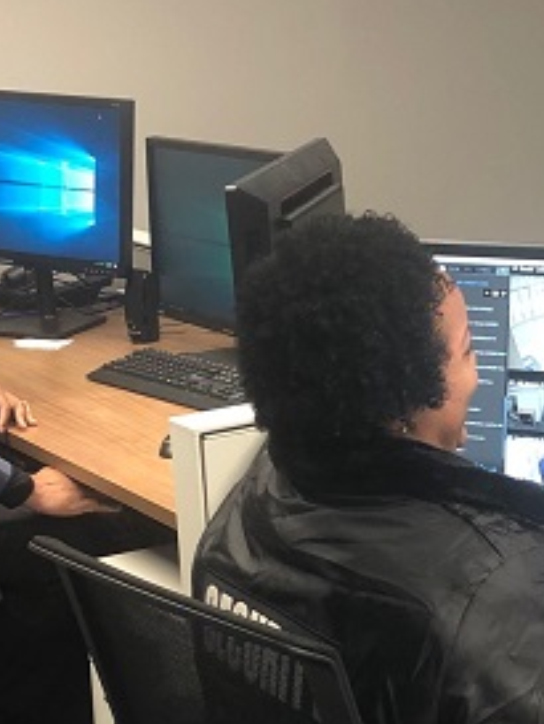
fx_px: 1717
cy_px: 621
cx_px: 372
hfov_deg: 17.9
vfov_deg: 23.3
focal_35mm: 82
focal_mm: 3.99
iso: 40
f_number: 1.8
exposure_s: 1/17
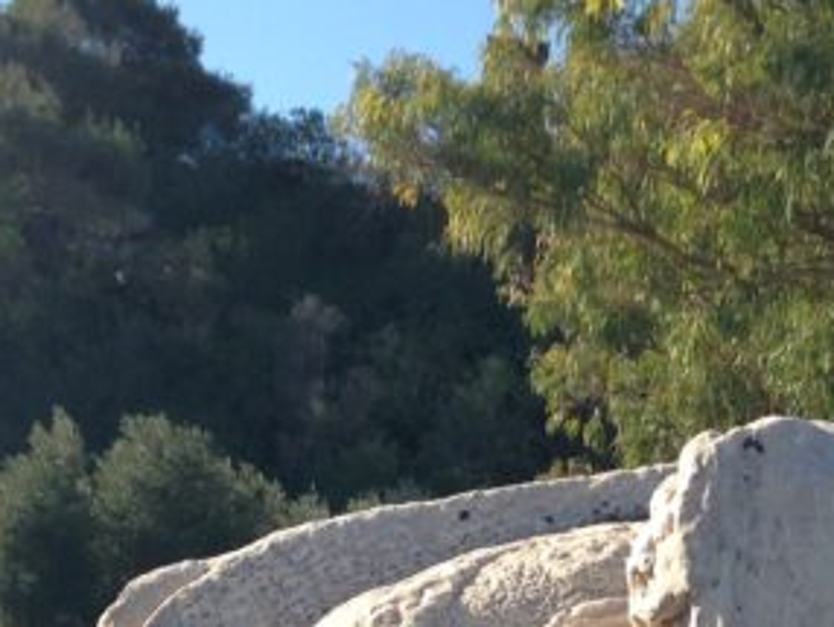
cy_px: 1003
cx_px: 534
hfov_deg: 16.6
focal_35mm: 118
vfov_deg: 11.9
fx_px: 2845
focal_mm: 4.12
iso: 50
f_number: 2.4
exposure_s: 1/968
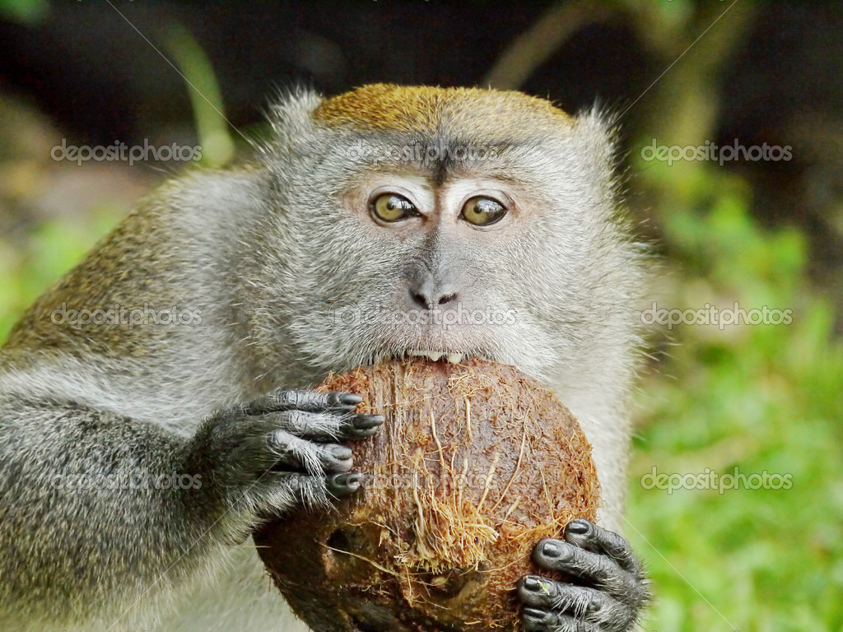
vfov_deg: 4.6
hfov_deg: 6.1
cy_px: 316
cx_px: 422
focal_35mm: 324
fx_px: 7890
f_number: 7.1
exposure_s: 1/500
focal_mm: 162
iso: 800
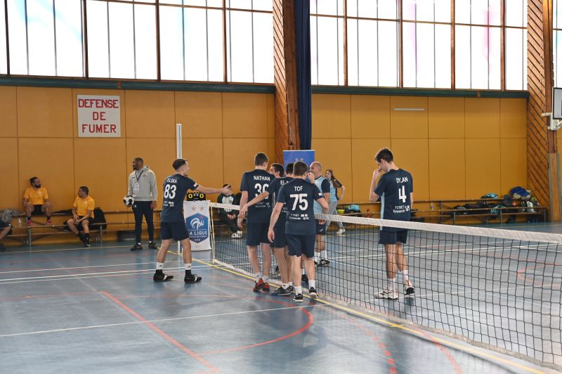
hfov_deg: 38.2
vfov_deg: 25.9
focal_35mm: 52
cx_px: 281
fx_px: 811
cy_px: 187
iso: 400
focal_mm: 52
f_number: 2.8
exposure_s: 1/125
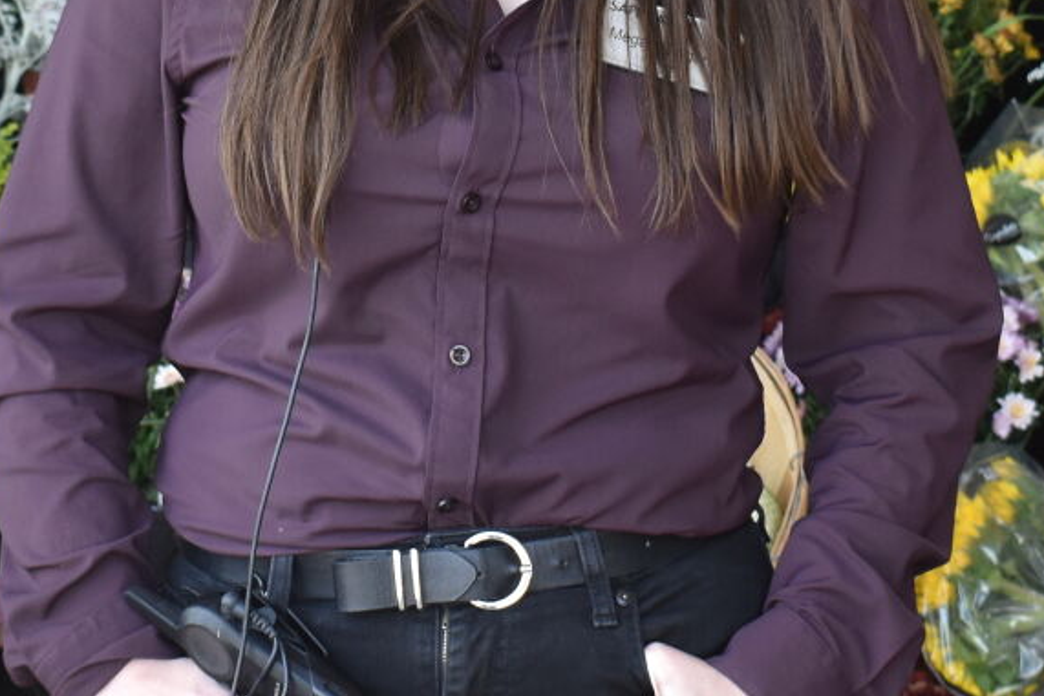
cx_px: 394
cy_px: 45
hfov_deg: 14.3
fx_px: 4164
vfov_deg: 9.5
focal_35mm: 144
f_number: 5.6
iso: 400
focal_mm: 31
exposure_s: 1/125
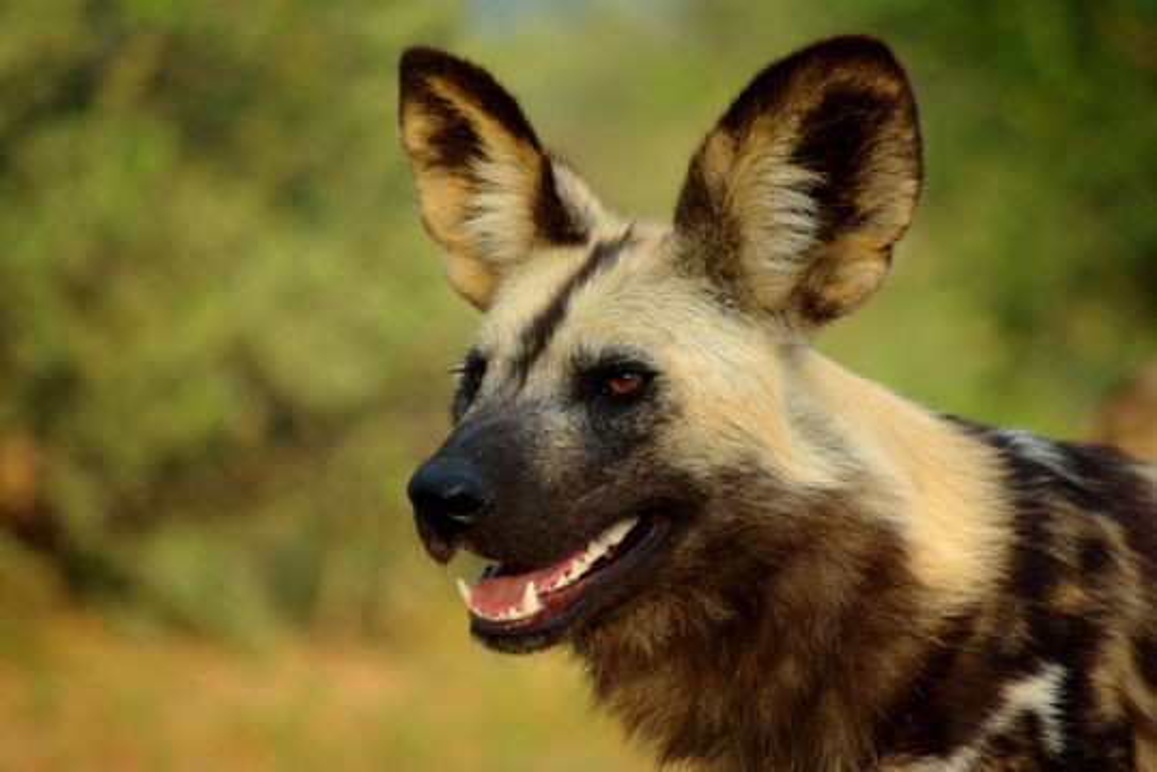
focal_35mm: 300
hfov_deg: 6.9
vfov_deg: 4.6
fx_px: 9644
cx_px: 578
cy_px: 386
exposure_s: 1/180
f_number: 5.6
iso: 200
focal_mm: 200
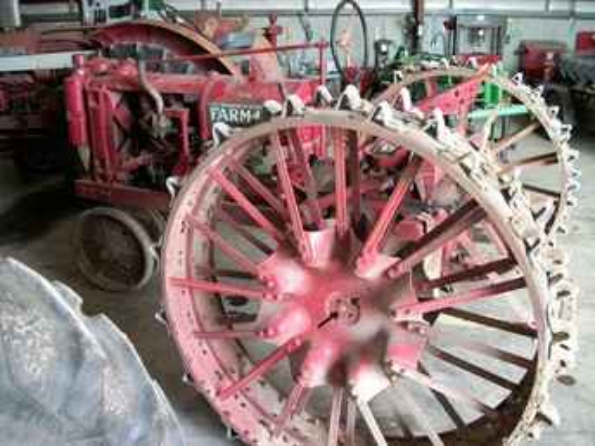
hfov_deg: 56.8
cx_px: 298
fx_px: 550
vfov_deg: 44.2
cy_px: 223
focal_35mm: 32
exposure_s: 1/30
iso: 160
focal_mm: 5.7
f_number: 2.9
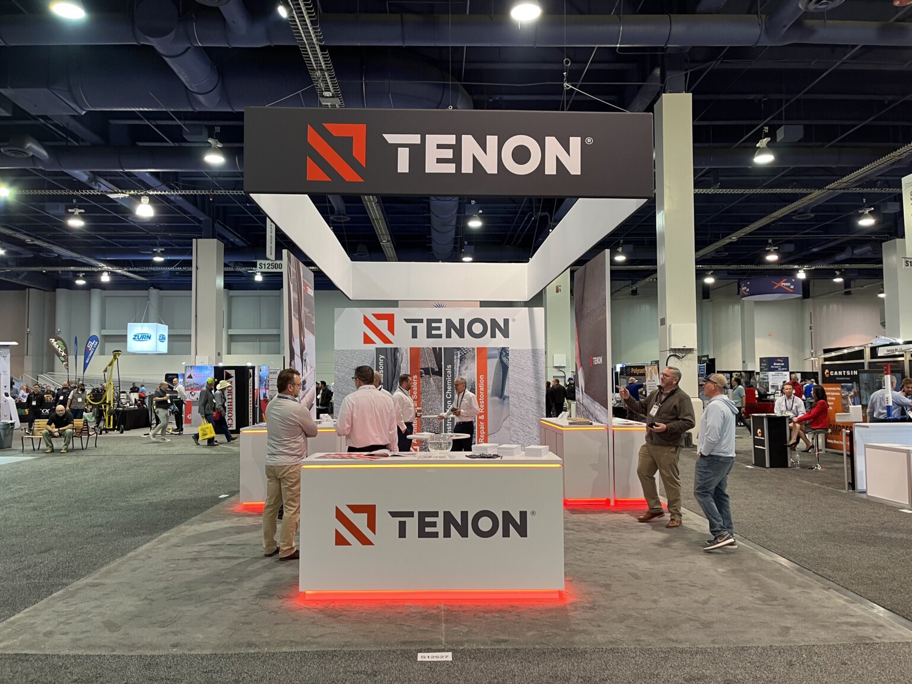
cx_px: 456
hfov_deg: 67.3
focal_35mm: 26
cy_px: 342
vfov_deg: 53.1
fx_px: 685
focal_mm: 5.1
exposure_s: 1/60
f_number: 1.6
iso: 125
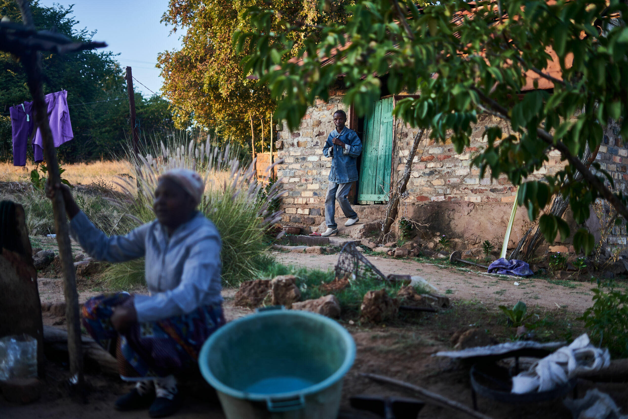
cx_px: 314
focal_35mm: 50
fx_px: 872
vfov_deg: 27.0
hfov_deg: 39.6
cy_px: 210
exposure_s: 1/640
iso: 250
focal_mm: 50
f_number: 1.8
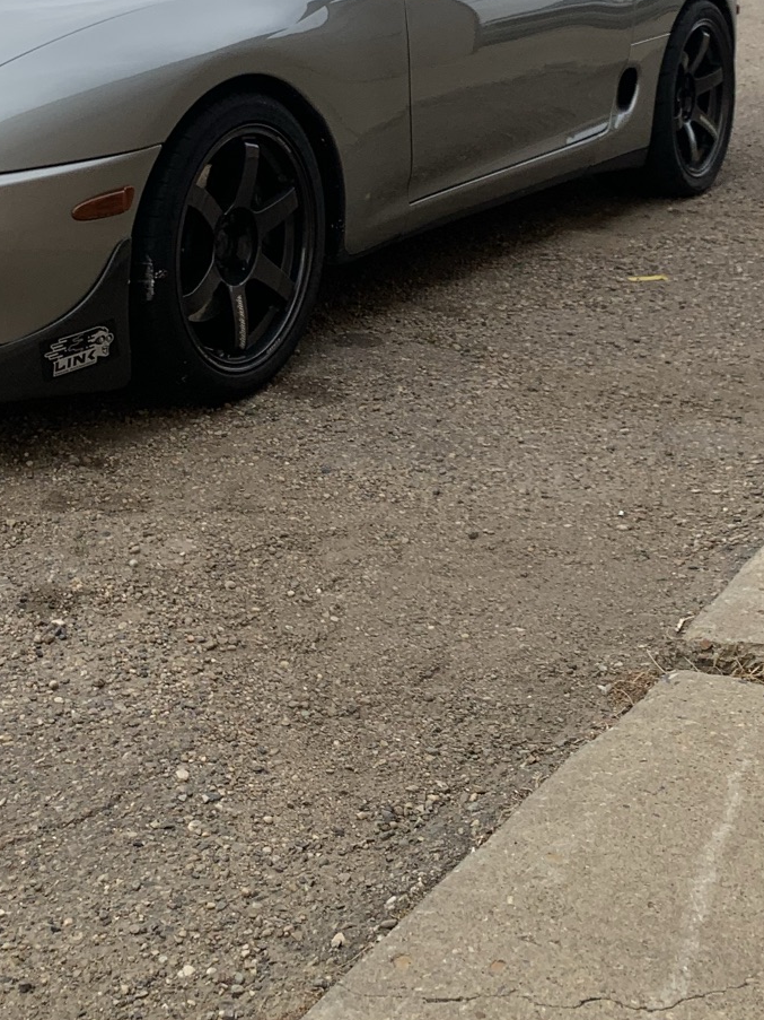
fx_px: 1737
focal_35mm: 59
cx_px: 203
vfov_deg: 31.3
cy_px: 114
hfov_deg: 24.6
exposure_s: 1/1314
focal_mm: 4.25
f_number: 1.8
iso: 25
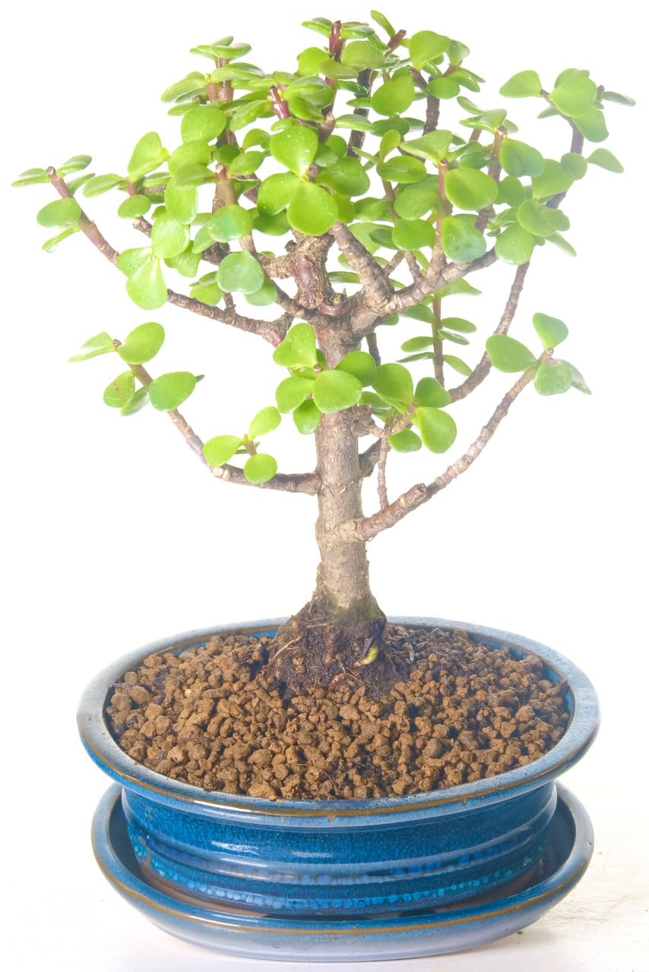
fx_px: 3486
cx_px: 324
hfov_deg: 10.6
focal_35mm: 129
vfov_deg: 15.9
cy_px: 486
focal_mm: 86
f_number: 13
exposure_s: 1/15
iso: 2000
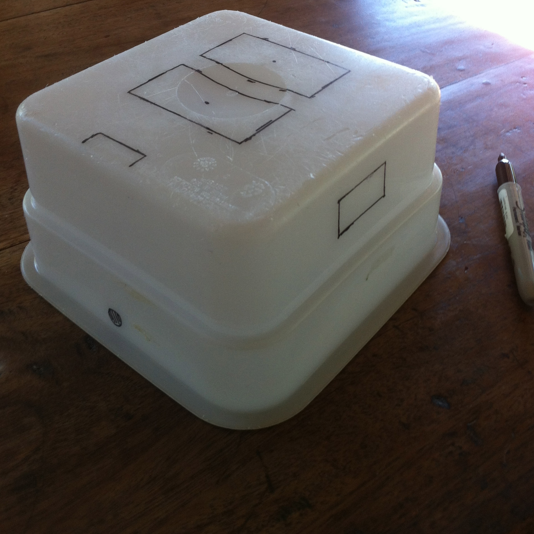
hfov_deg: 40.0
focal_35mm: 42
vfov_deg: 39.7
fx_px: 733
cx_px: 269
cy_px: 189
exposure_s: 1/40
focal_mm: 3.85
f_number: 2.8
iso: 80
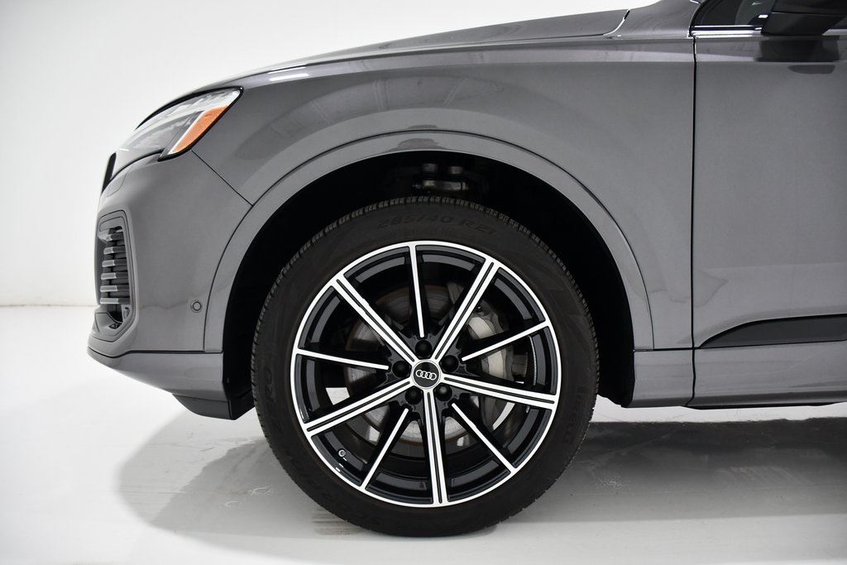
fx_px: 635
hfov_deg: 67.4
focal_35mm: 27
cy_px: 282
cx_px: 424
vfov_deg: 47.9
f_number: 3.5
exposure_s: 1/125
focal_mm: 18
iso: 1400
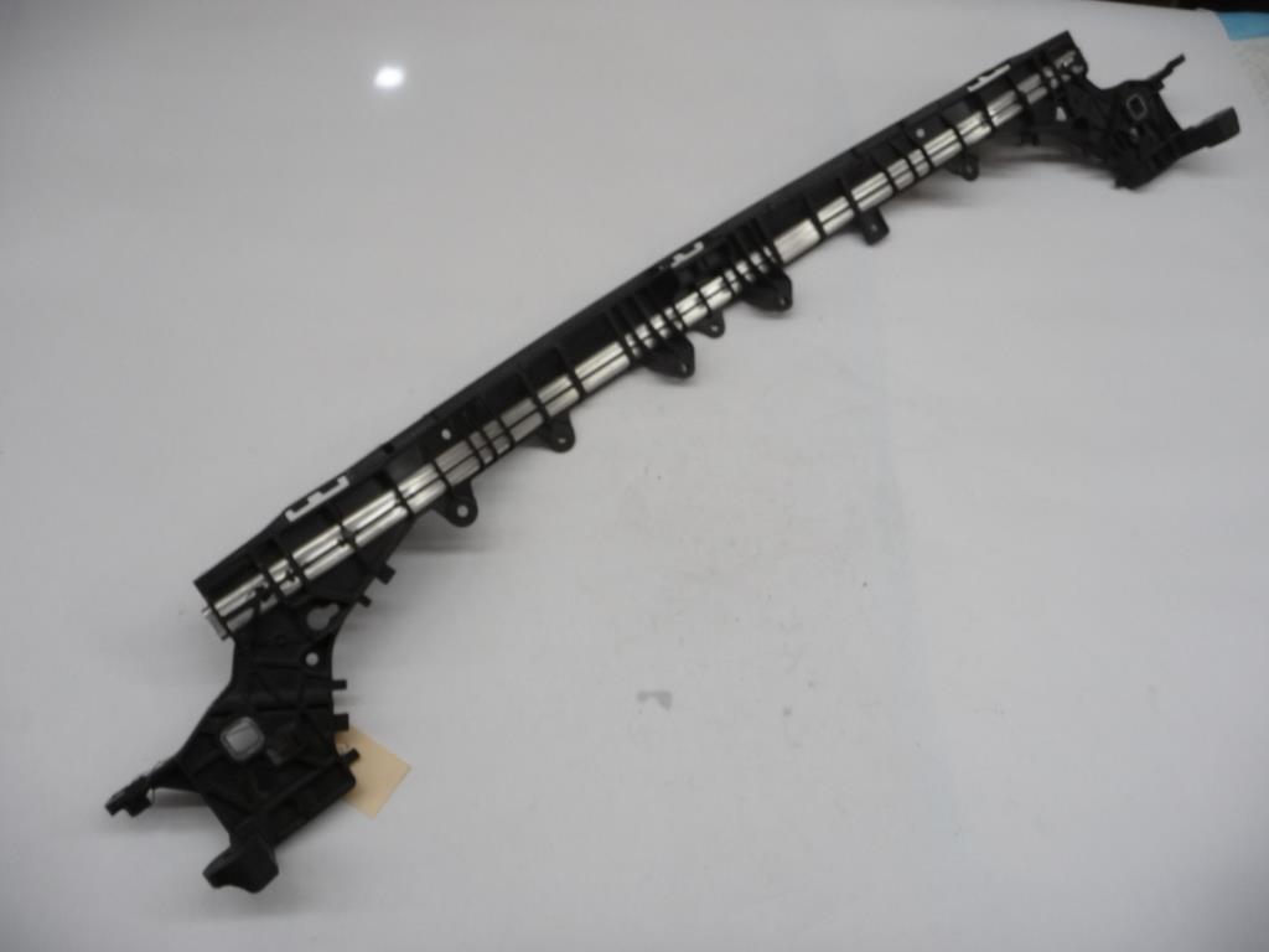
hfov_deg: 63.4
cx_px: 634
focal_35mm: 28
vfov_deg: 49.7
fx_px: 1026
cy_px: 476
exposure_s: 1/30
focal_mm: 4.7
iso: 125
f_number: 3.3
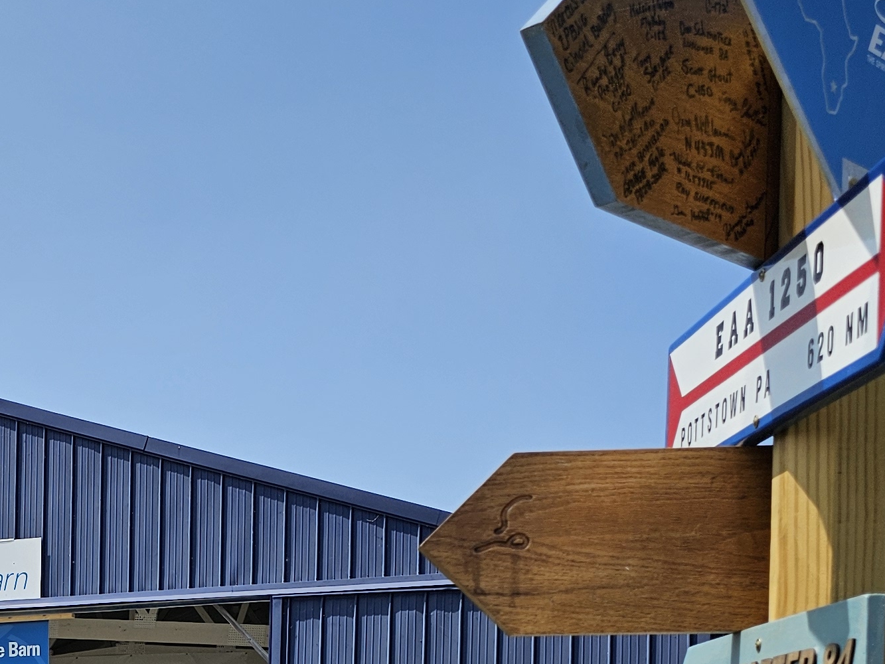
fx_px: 1764
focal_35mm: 69
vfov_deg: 19.9
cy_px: 823
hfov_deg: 26.6
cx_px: -11
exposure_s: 1/1176
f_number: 1.7
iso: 10
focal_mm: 6.3
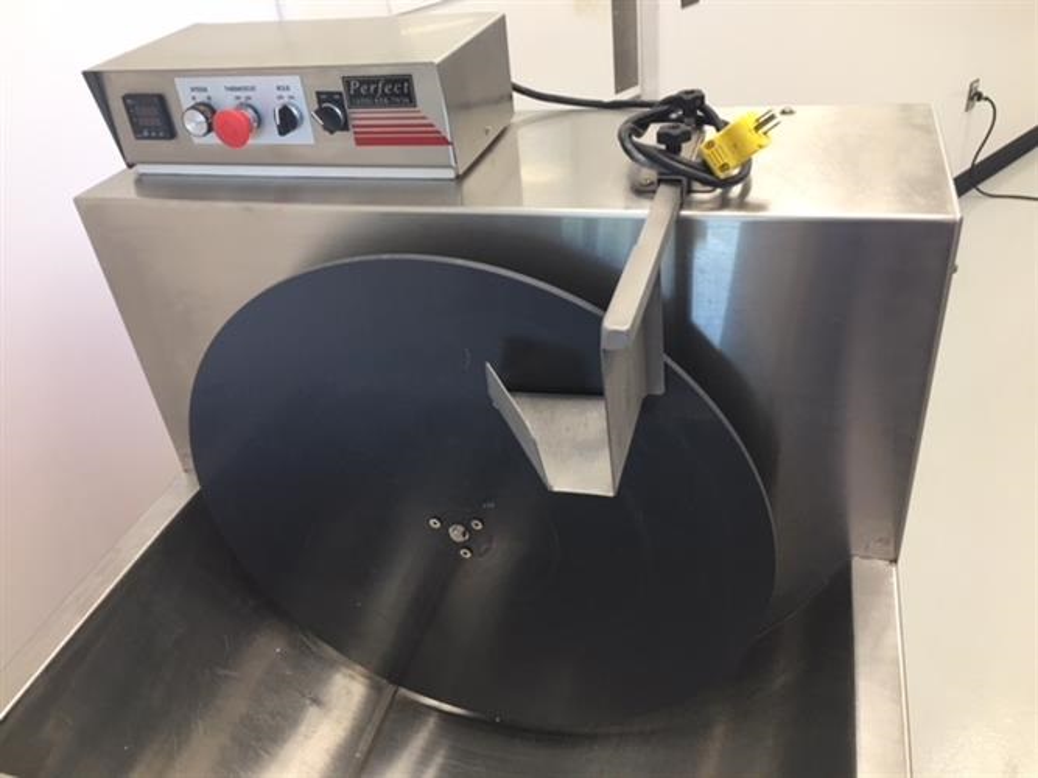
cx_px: 519
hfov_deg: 61.7
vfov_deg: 48.2
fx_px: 869
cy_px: 389
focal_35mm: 29
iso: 32
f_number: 2.2
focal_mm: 4.15
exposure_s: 1/15
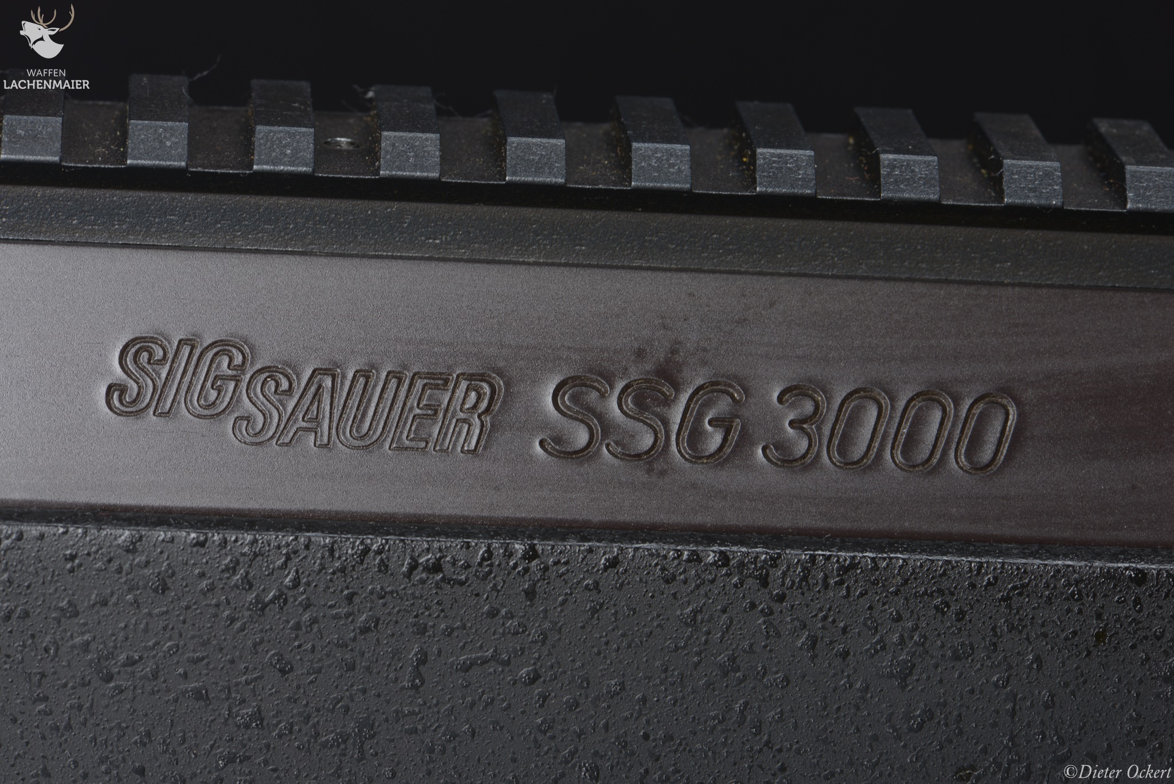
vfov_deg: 13.1
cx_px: 587
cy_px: 392
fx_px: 3425
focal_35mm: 105
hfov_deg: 19.4
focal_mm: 105
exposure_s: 1/60
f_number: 22
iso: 100
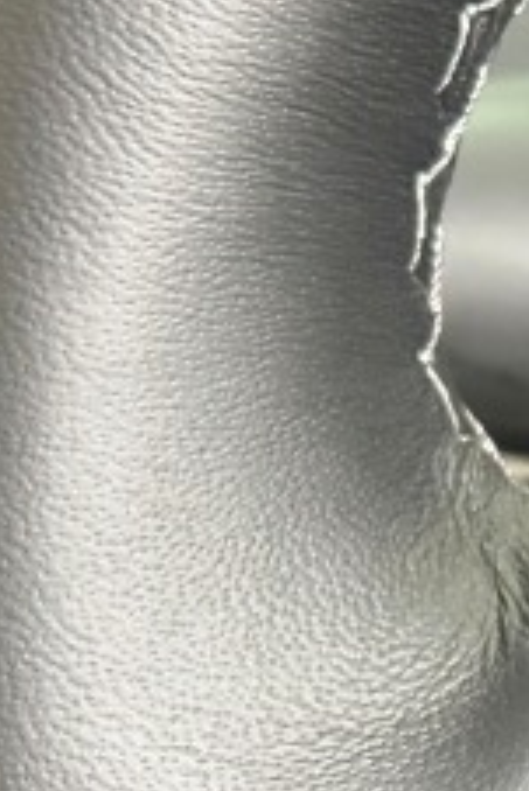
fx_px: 4973
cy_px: 987
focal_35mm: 226
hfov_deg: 5.9
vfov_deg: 9.0
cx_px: 1153
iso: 500
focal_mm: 6.86
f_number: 1.78
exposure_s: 1/30
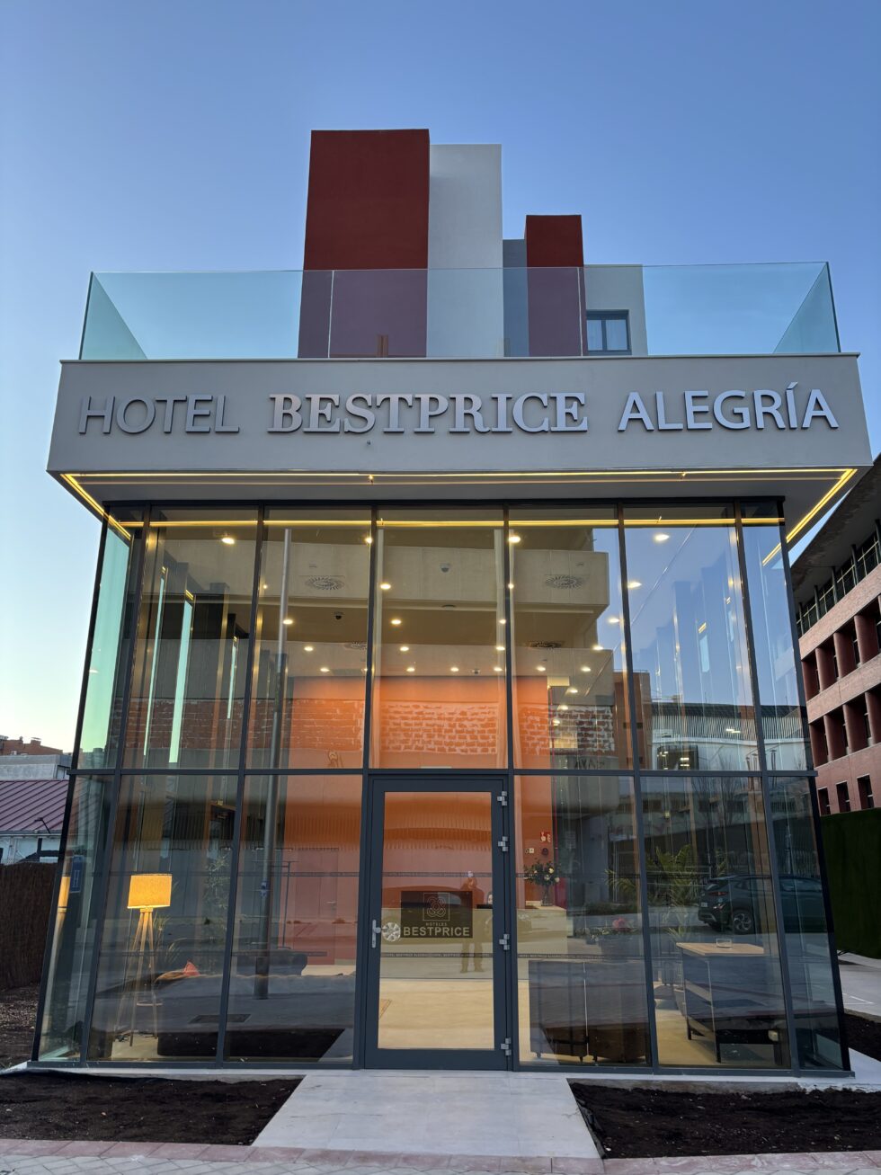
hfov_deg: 53.1
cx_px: 440
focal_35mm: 26
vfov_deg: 67.3
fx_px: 882
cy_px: 588
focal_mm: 5.96
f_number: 1.6
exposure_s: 1/50
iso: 80
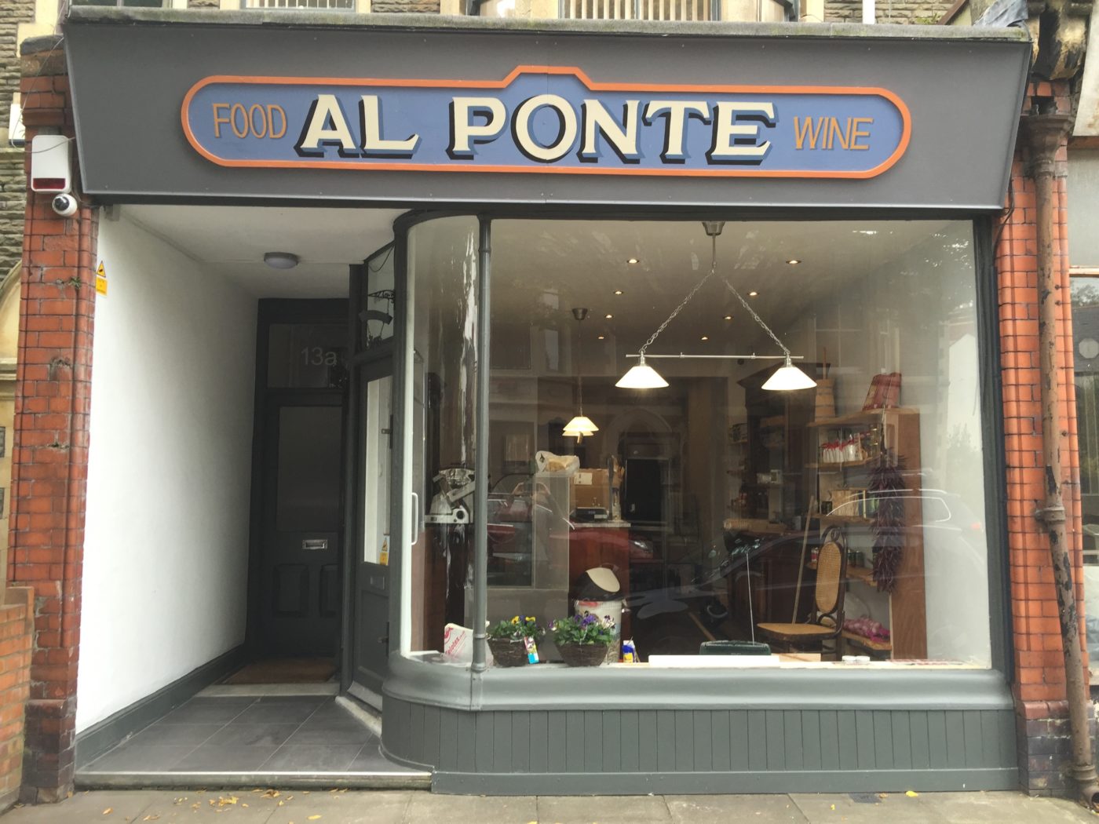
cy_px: 412
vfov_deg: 48.2
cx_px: 550
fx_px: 921
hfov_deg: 61.7
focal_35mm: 29
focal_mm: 4.15
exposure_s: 1/50
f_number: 2.2
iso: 40
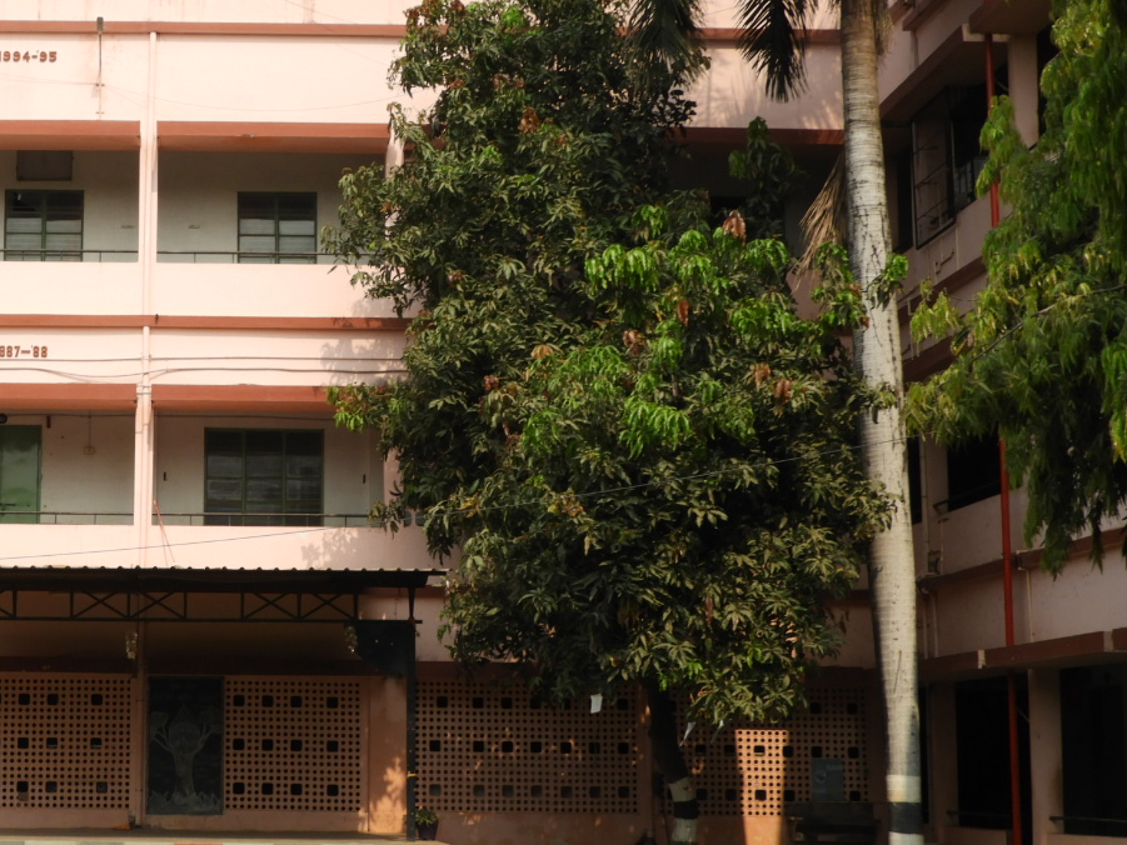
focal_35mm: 71
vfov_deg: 20.7
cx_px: 173
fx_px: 2312
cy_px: 475
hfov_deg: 26.7
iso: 100
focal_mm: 7.2
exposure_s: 1/800
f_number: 3.8
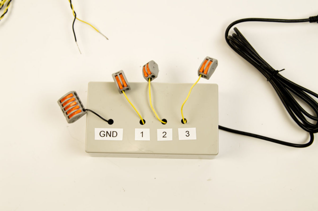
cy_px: 106
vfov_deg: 25.7
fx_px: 463
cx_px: 159
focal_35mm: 52
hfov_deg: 37.9
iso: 200
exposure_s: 1/60
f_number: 4.5
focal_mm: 35
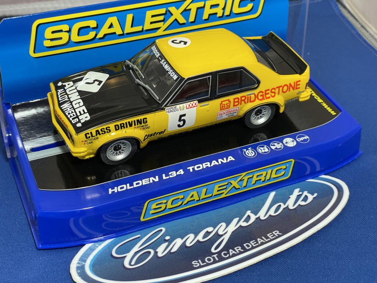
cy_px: 142
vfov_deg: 28.0
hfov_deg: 36.8
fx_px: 566
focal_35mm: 52
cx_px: 188
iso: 160
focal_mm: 6
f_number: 2
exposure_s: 1/60
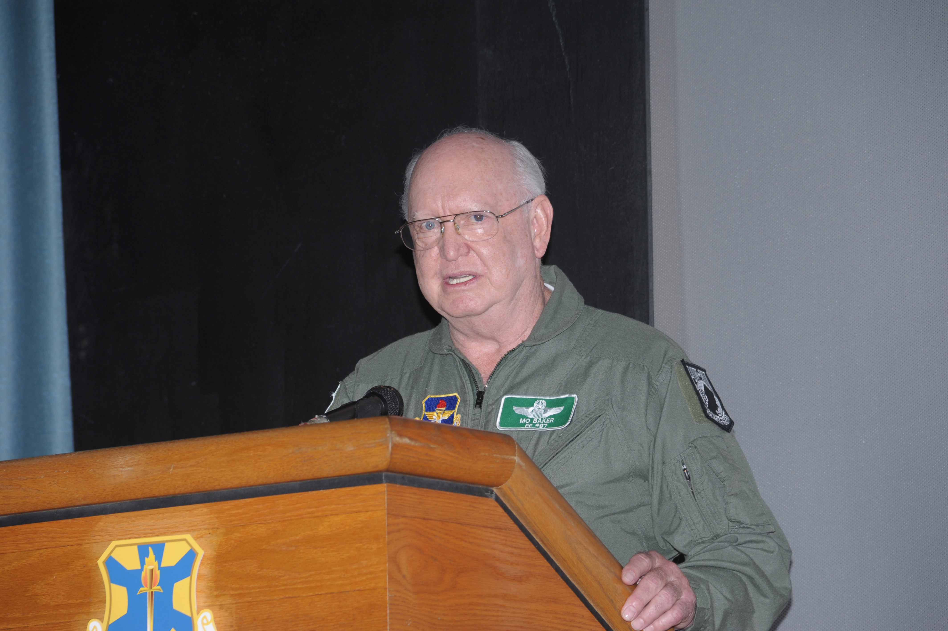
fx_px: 5263
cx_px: 474
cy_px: 316
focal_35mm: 200
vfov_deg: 6.9
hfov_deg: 10.3
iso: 320
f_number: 10
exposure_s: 1/125
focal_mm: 200
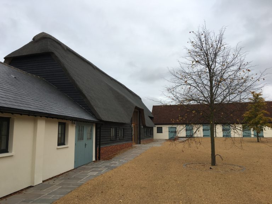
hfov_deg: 61.7
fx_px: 228
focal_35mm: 29
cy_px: 102
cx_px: 136
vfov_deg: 48.2
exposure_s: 1/686
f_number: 2.2
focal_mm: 4.15
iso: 25
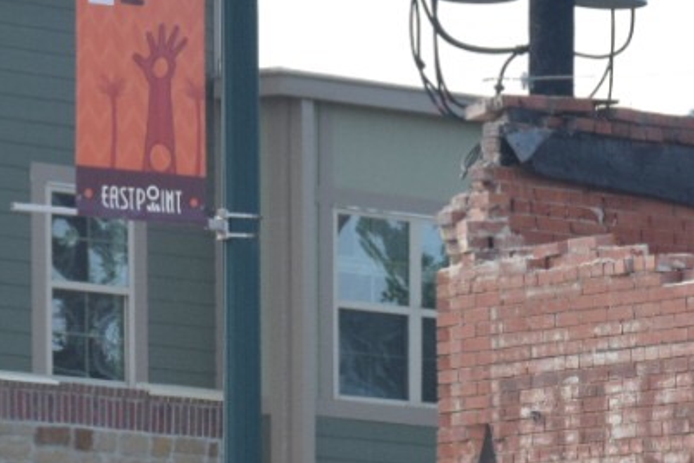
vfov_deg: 3.2
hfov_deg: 4.8
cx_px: 925
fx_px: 8154
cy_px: 624
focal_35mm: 423
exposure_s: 1/1250
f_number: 9
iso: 800
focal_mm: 70
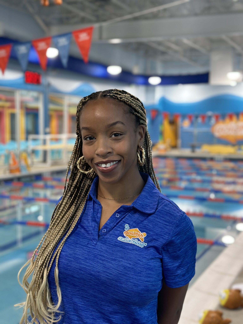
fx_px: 449
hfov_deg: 30.3
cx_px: 122
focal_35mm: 48
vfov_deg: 39.7
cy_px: 162
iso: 160
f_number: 1.78
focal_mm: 6.86
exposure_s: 1/120
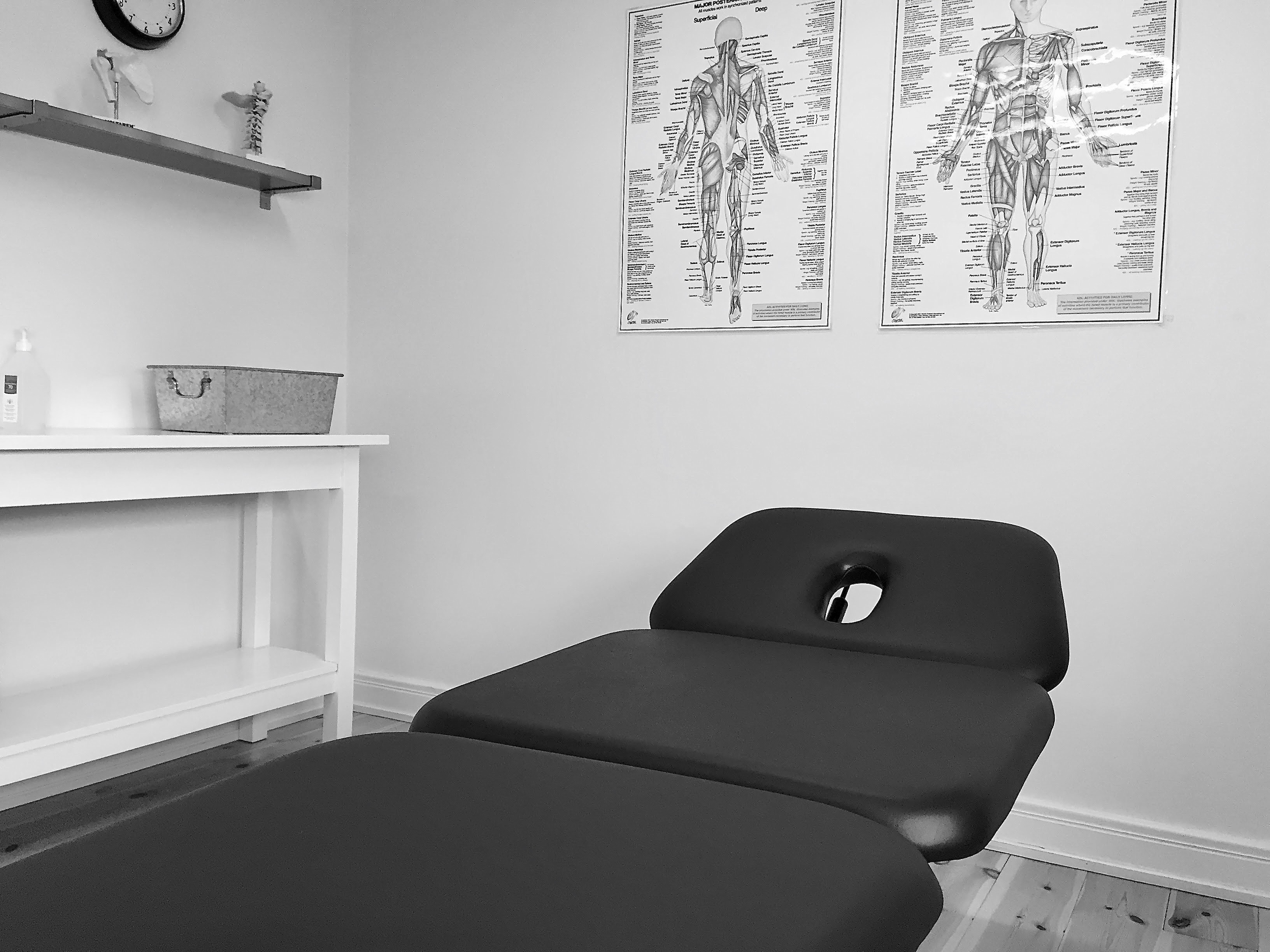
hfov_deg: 61.7
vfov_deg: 48.2
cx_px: 635
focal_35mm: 29
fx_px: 1064
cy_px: 476
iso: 50
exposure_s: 1/33
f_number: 2.2
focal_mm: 4.15
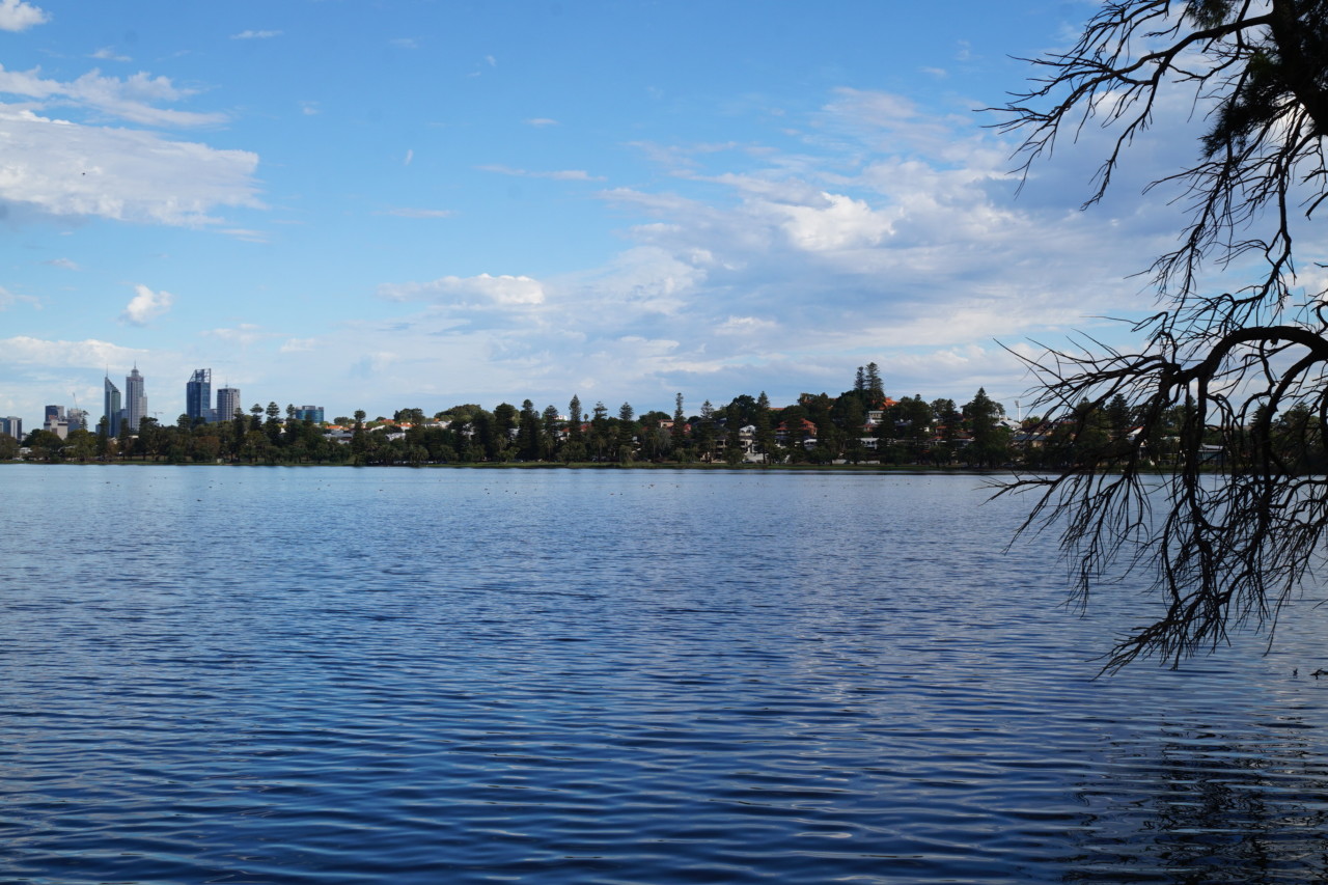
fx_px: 1660
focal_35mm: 45
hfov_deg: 43.6
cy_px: 442
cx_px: 664
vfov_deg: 29.9
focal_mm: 30
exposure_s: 1/125
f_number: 14
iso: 100
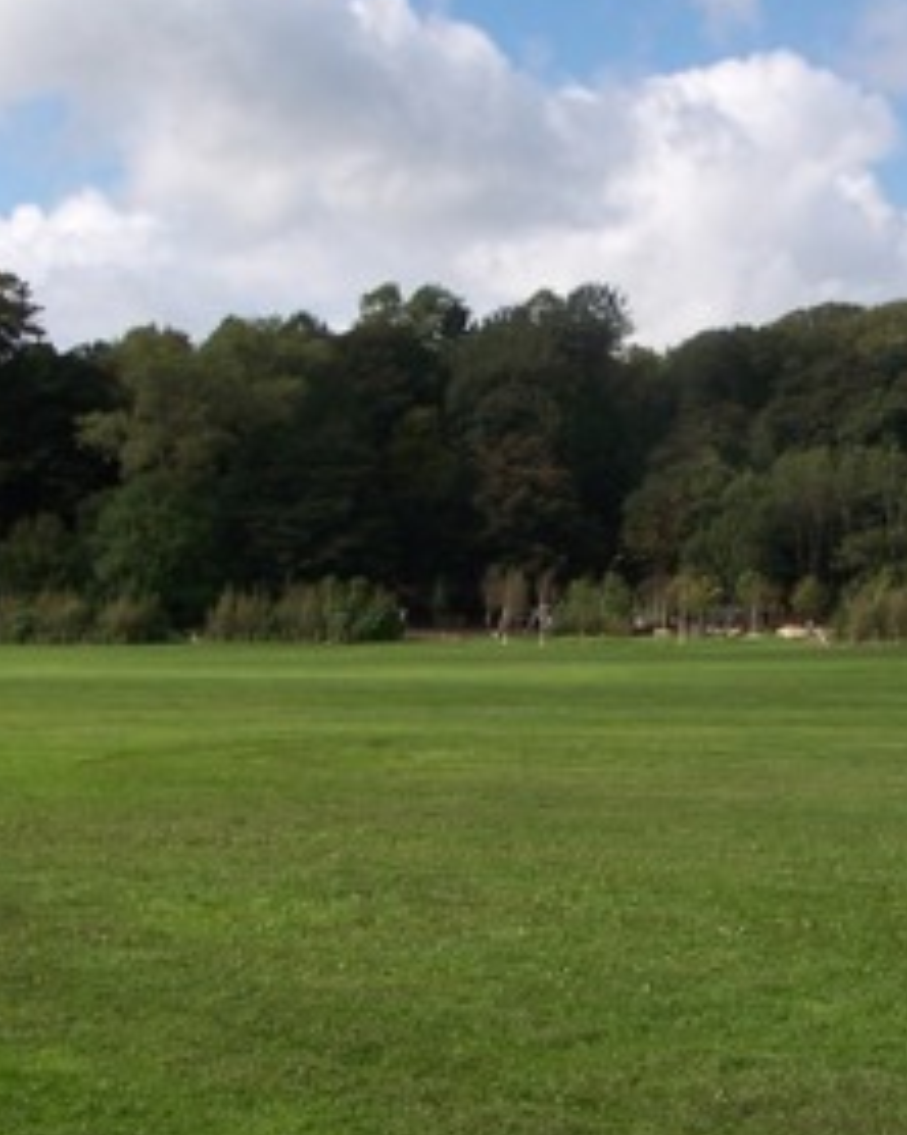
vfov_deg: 27.5
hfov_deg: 22.0
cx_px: 615
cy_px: 474
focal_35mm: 69
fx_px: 2318
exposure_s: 1/750
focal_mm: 6.3
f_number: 4
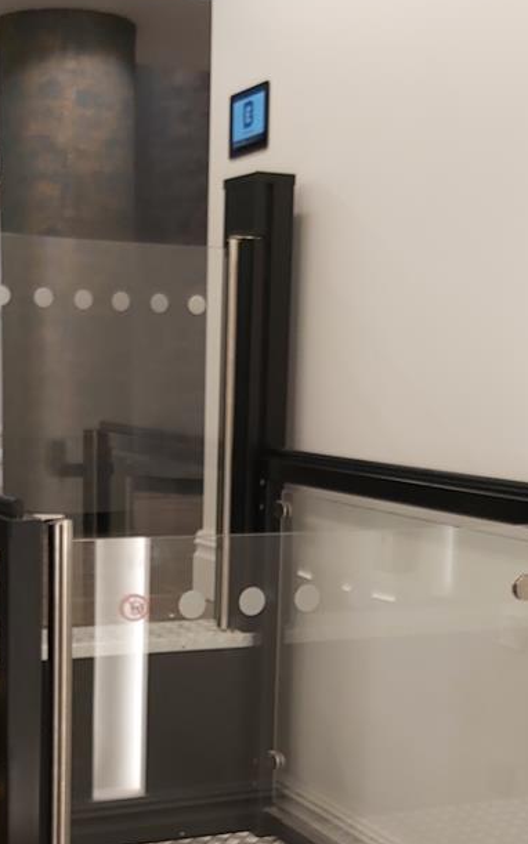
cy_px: 571
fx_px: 1381
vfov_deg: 33.7
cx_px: 208
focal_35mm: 60
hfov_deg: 21.6
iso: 100
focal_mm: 3.92
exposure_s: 1/50
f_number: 1.7
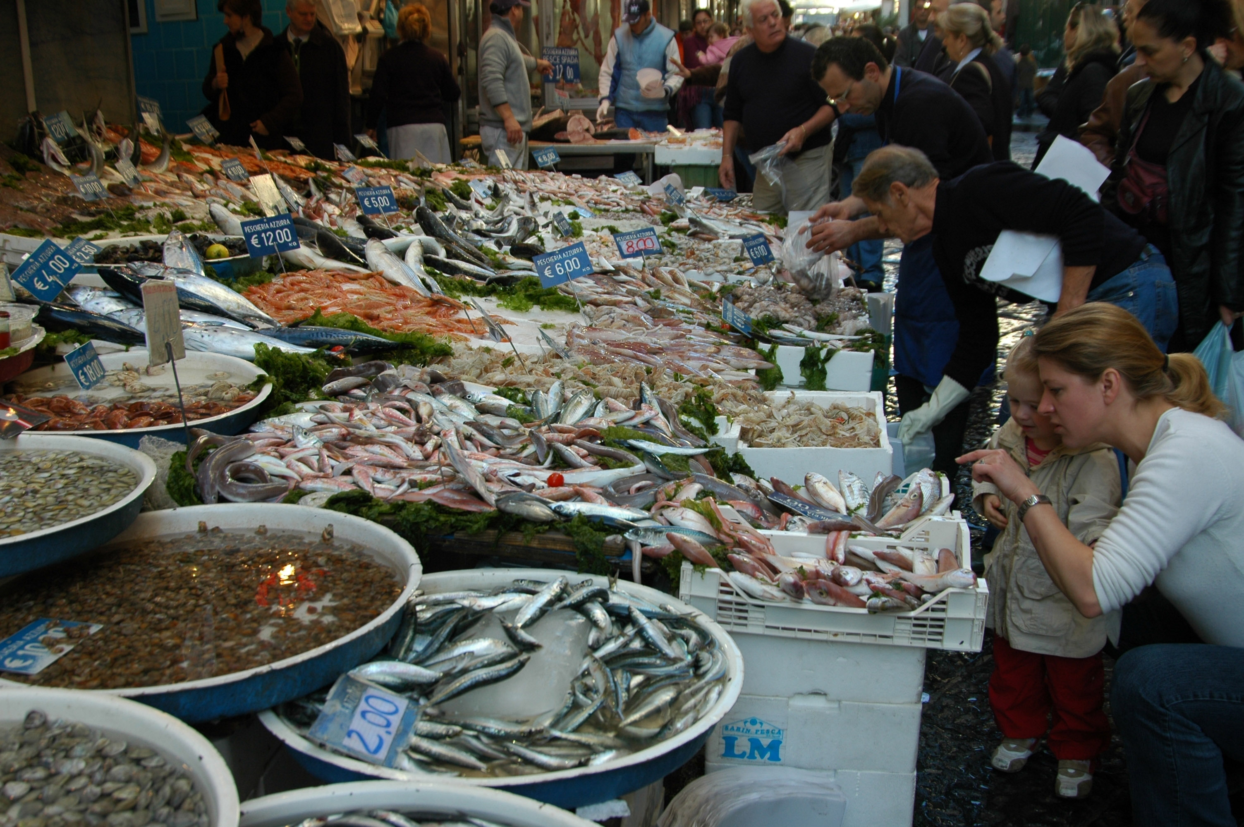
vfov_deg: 36.8
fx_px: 1243
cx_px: 622
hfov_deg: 53.2
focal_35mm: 36
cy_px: 414
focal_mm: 24
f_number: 5
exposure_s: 1/100
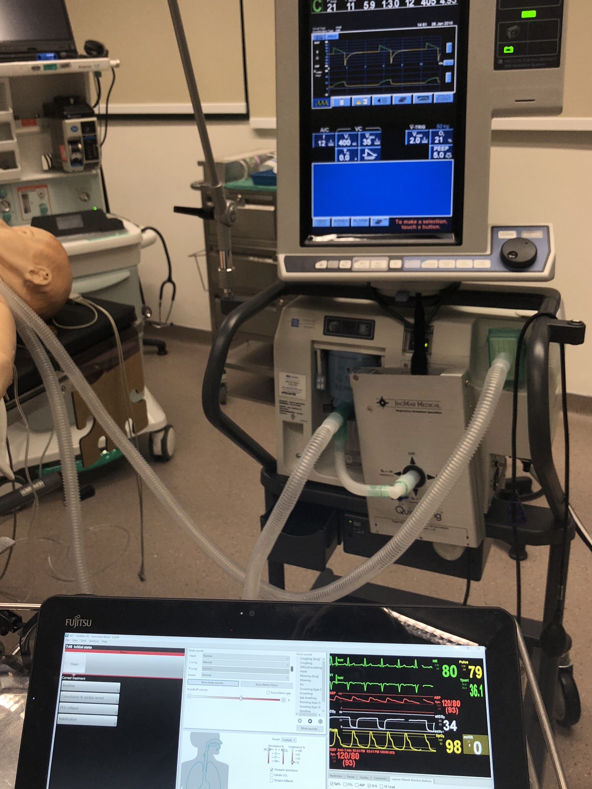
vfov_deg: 53.9
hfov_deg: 41.7
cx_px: 259
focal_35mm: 34
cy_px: 353
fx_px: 775
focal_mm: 3.99
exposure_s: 1/50
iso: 25
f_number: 1.8
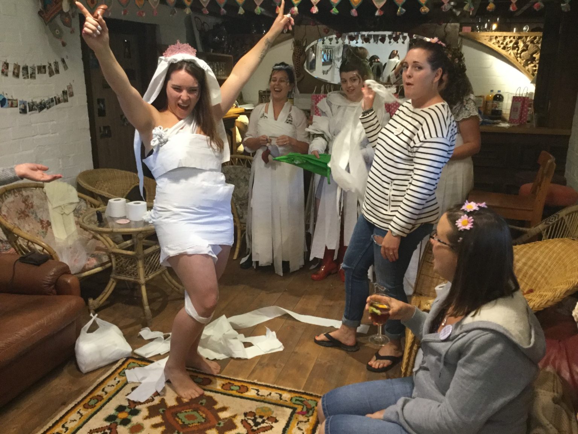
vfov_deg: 45.4
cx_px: 289
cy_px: 217
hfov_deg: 58.4
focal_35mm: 31
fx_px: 518
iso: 200
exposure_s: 1/33
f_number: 2.4
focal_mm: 3.3
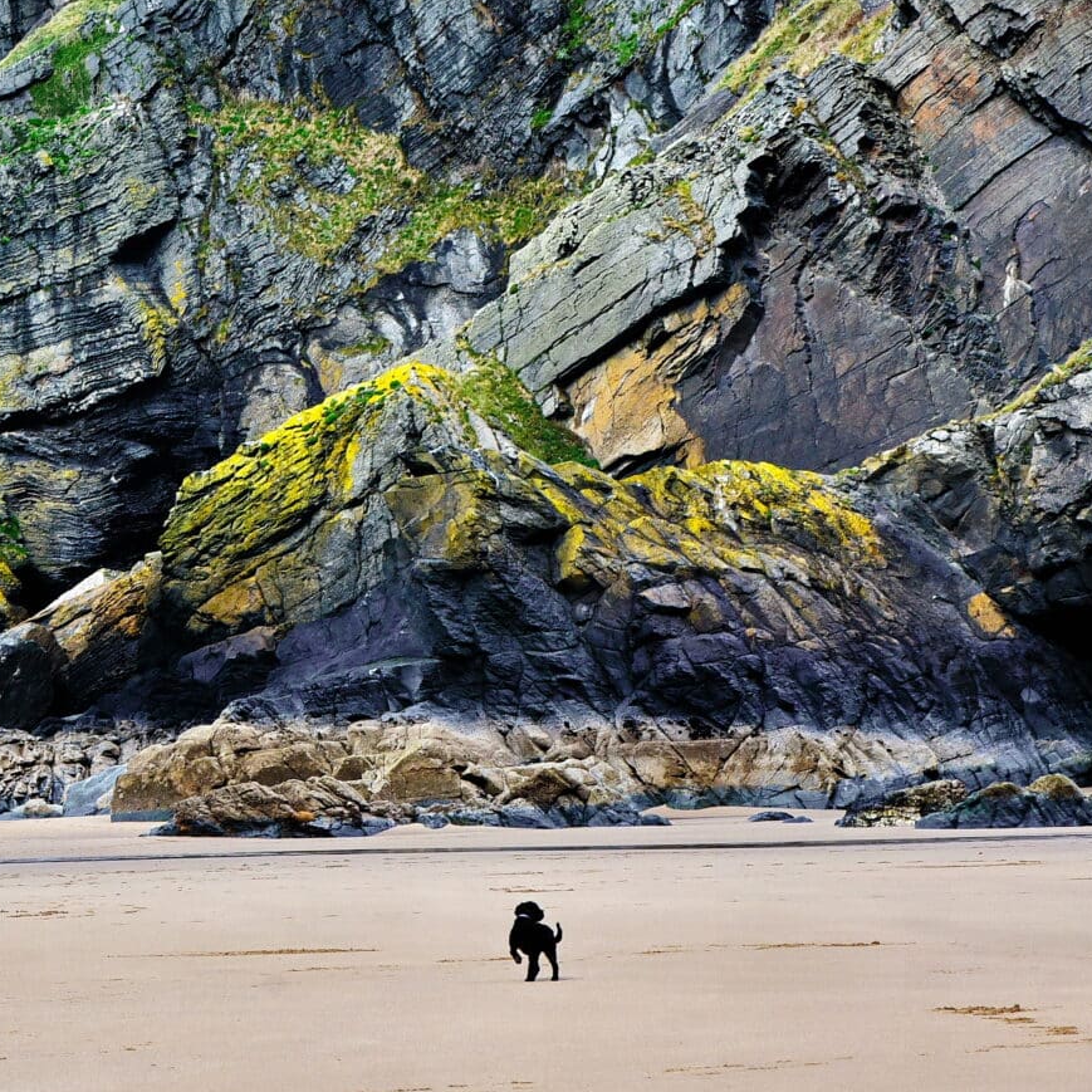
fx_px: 9387
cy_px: 185
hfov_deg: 6.6
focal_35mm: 263
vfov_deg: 6.6
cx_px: -121
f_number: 13
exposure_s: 1/320
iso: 400
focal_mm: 105
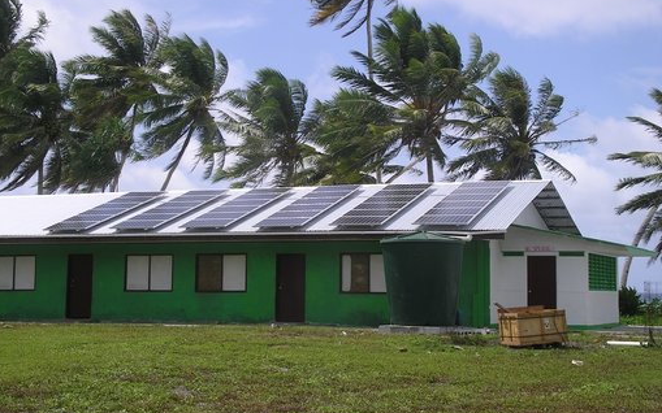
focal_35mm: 66
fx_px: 1191
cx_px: 330
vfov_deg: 19.7
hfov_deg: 31.1
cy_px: 198
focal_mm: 12.8
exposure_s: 1/516
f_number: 6
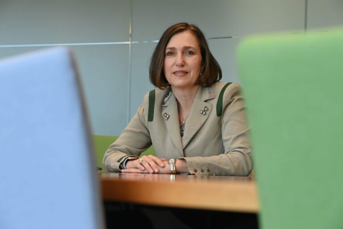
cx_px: 172
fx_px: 972
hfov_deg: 20.0
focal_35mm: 102
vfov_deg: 13.4
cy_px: 114
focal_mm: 102
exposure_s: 1/100
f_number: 5.6
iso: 800
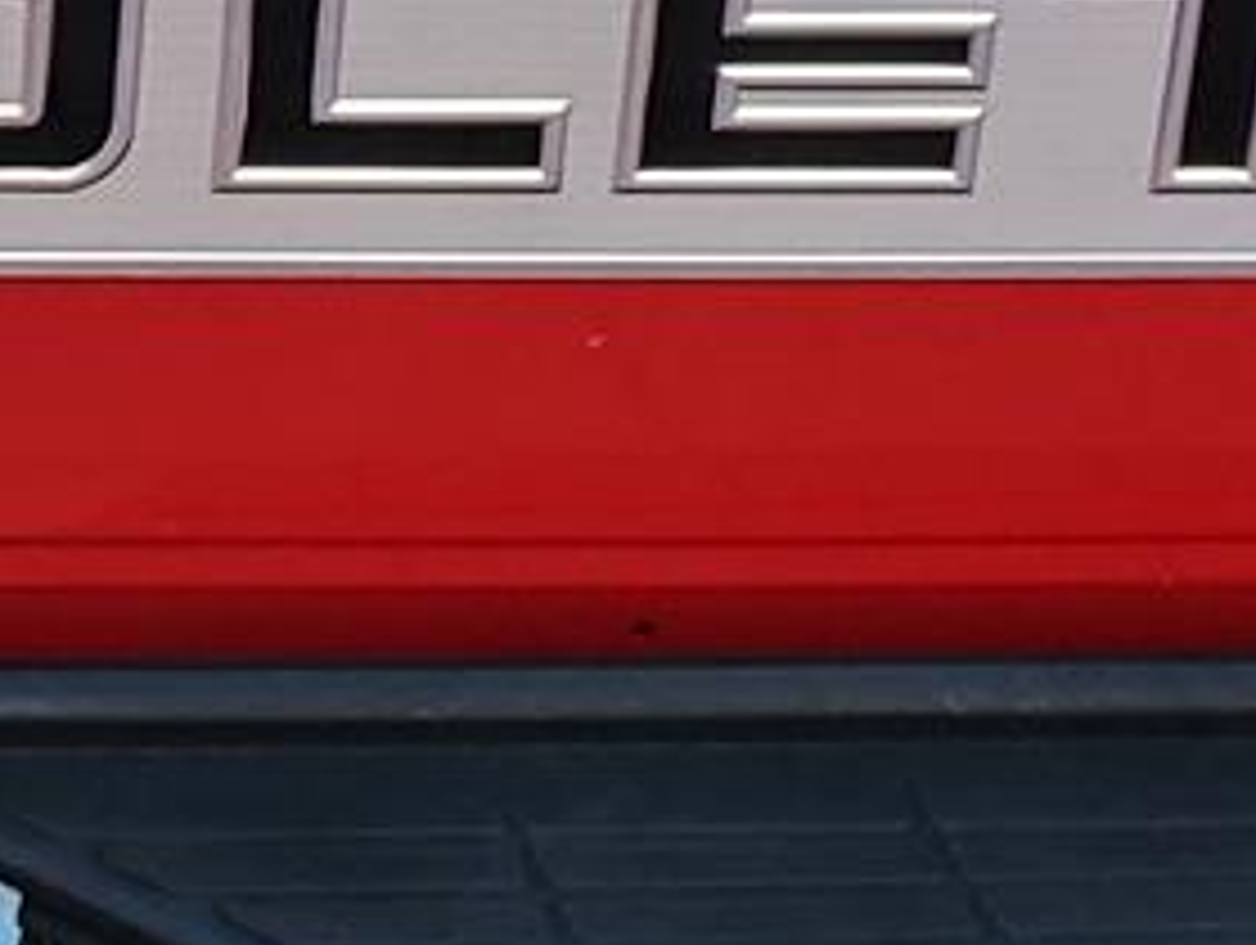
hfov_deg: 13.8
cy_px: -320
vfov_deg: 10.8
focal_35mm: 134
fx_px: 4868
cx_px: -653
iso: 160
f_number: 2.4
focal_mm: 4.3
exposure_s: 1/120
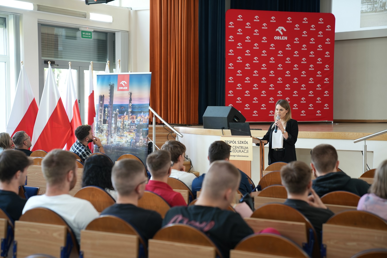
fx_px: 752
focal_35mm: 70
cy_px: 129
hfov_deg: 28.8
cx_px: 194
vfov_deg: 19.5
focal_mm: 70
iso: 200
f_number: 3.2
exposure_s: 1/15
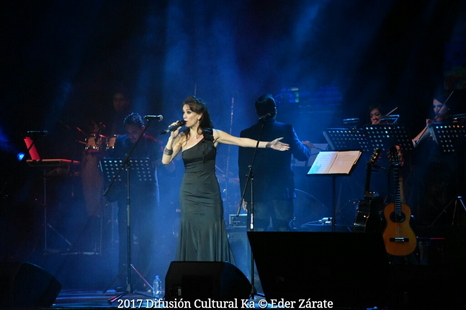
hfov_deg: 10.2
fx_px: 2620
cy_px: 155
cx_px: 233
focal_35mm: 202
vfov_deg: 6.8
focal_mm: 135
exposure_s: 1/500
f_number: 4.8
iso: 8000
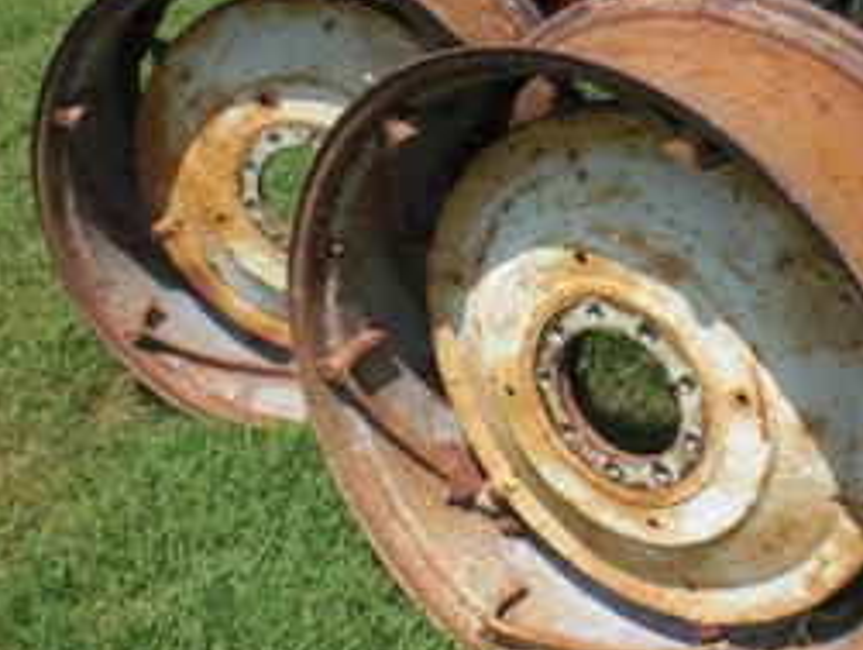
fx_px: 1298
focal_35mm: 52
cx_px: 523
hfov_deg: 36.6
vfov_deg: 28.1
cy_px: 289
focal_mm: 6.3
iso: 64
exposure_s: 1/320
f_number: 5.6
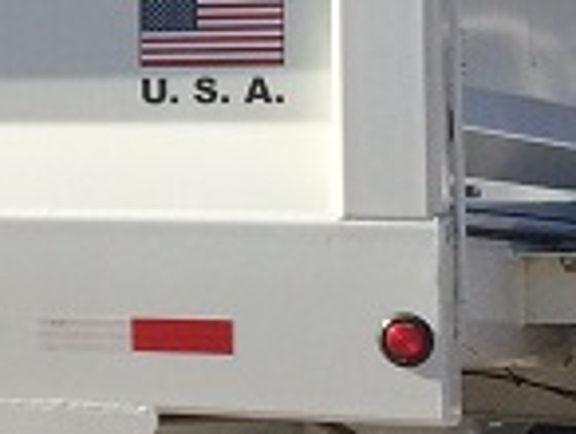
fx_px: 3233
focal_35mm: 194
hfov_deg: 9.1
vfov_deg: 7.6
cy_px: -77
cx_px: -860
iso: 32
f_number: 2.2
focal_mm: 4.15
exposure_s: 1/2415
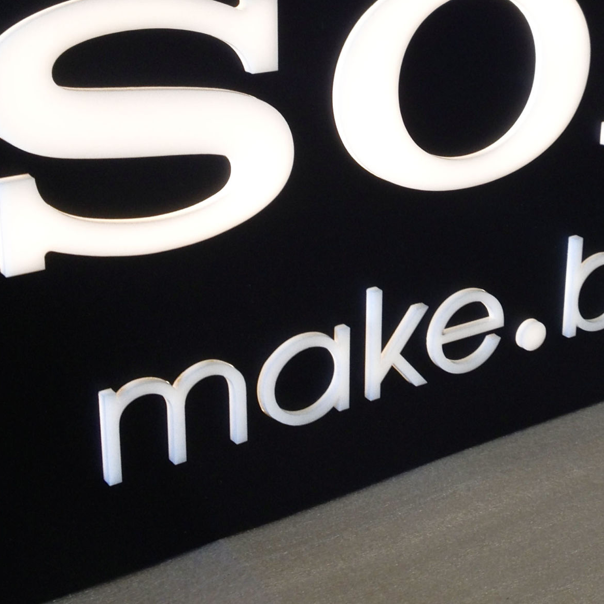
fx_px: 1342
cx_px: 476
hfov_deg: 25.0
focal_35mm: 68
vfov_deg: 25.2
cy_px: 177
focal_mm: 4.28
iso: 64
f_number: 2.4
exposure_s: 1/40
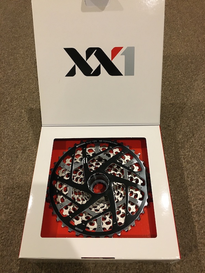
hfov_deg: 48.2
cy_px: 136
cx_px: 102
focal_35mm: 29
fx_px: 229
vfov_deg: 61.7
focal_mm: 4.15
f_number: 2.2
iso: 250
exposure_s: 1/33
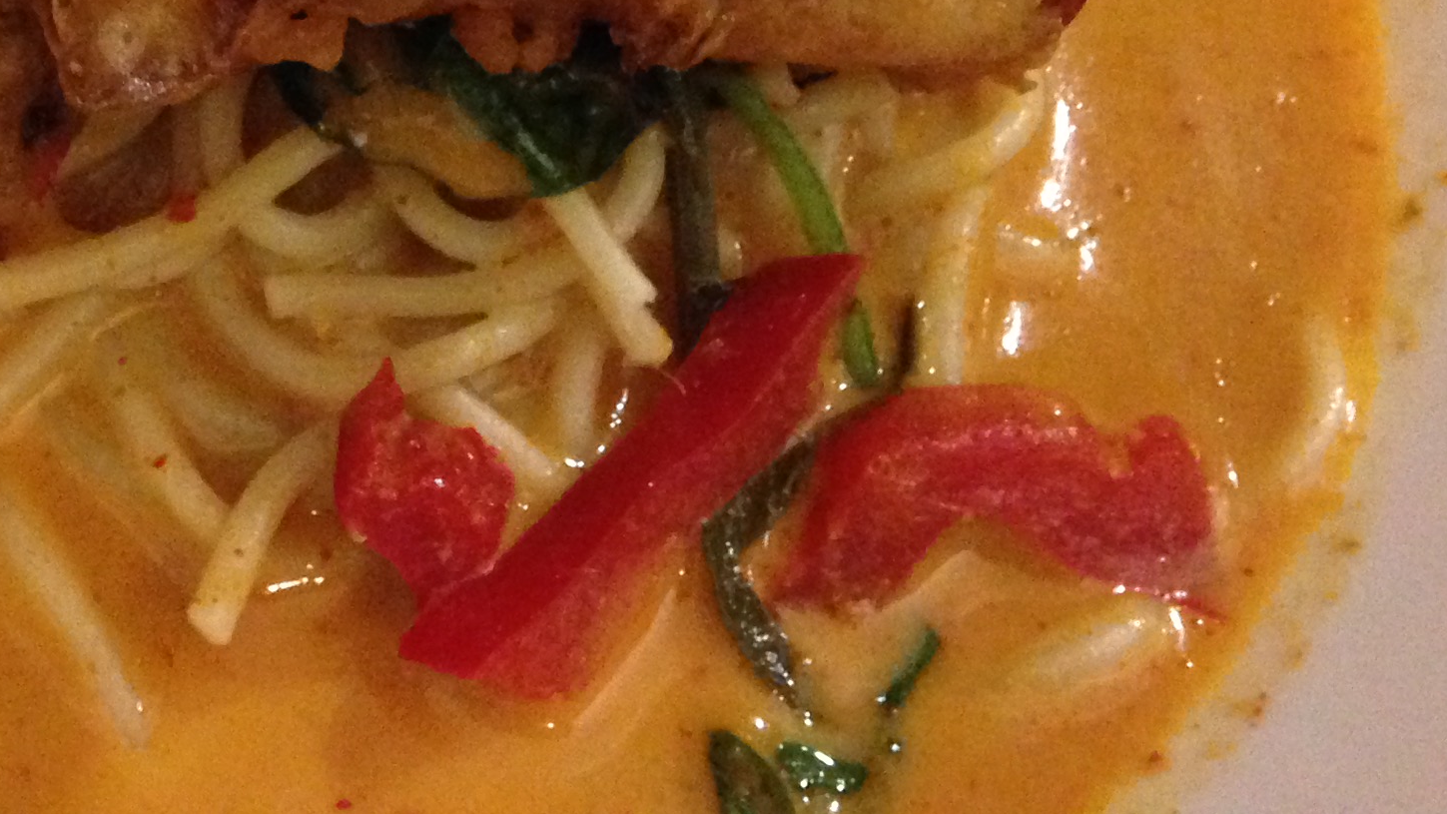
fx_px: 3108
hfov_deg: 25.3
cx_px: 115
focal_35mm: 81
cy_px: -404
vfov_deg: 14.0
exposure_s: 1/15
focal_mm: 4.12
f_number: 2.4
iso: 500
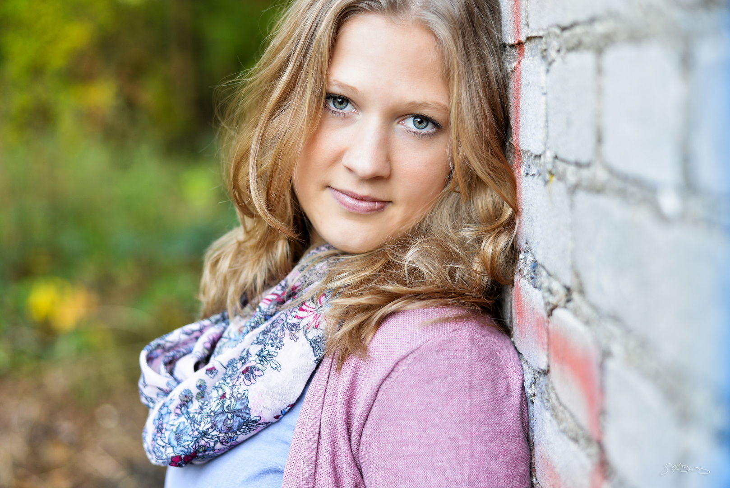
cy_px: 244
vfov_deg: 27.0
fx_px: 1014
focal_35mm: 50
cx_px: 365
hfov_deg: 39.6
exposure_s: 1/100
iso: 250
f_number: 2.5
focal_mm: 50
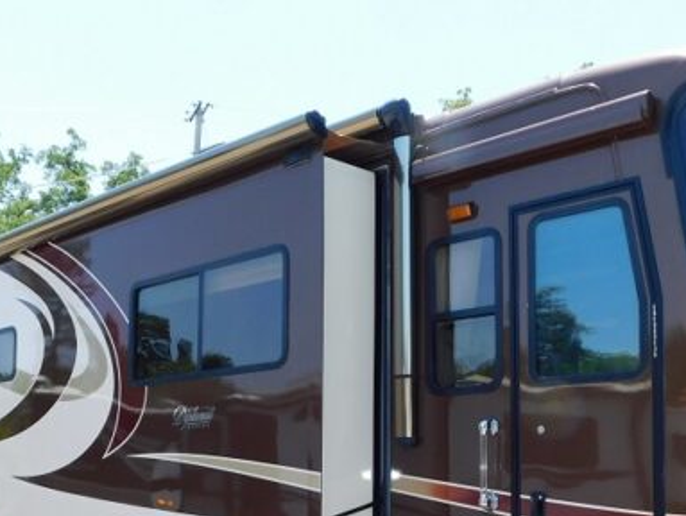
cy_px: 437
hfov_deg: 39.6
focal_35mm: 48
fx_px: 952
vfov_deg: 29.4
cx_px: 356
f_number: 3
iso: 125
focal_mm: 4
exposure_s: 1/640
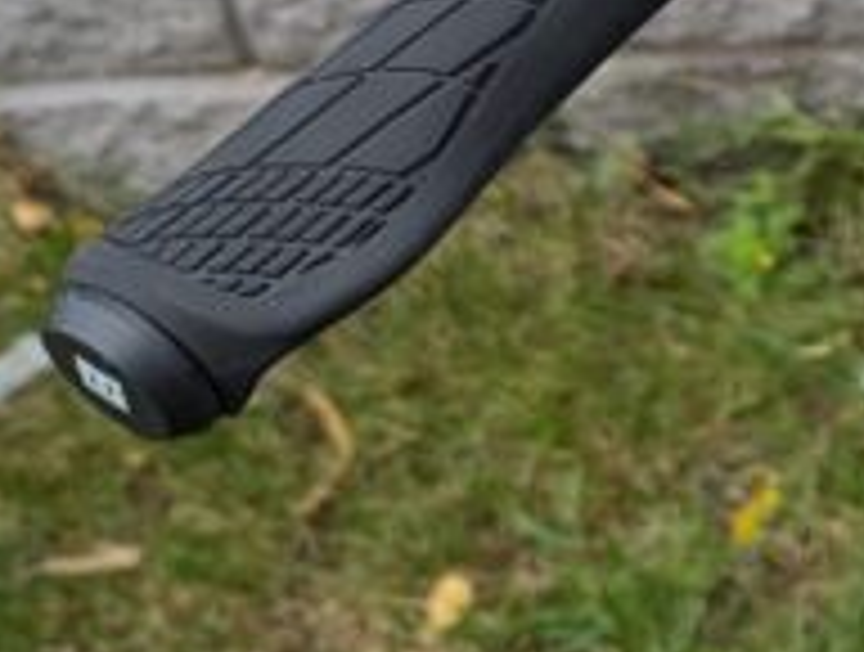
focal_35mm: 128
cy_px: 65
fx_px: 3203
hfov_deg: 12.7
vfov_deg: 11.6
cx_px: 1904
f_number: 1.85
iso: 46
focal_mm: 6.81
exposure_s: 1/196
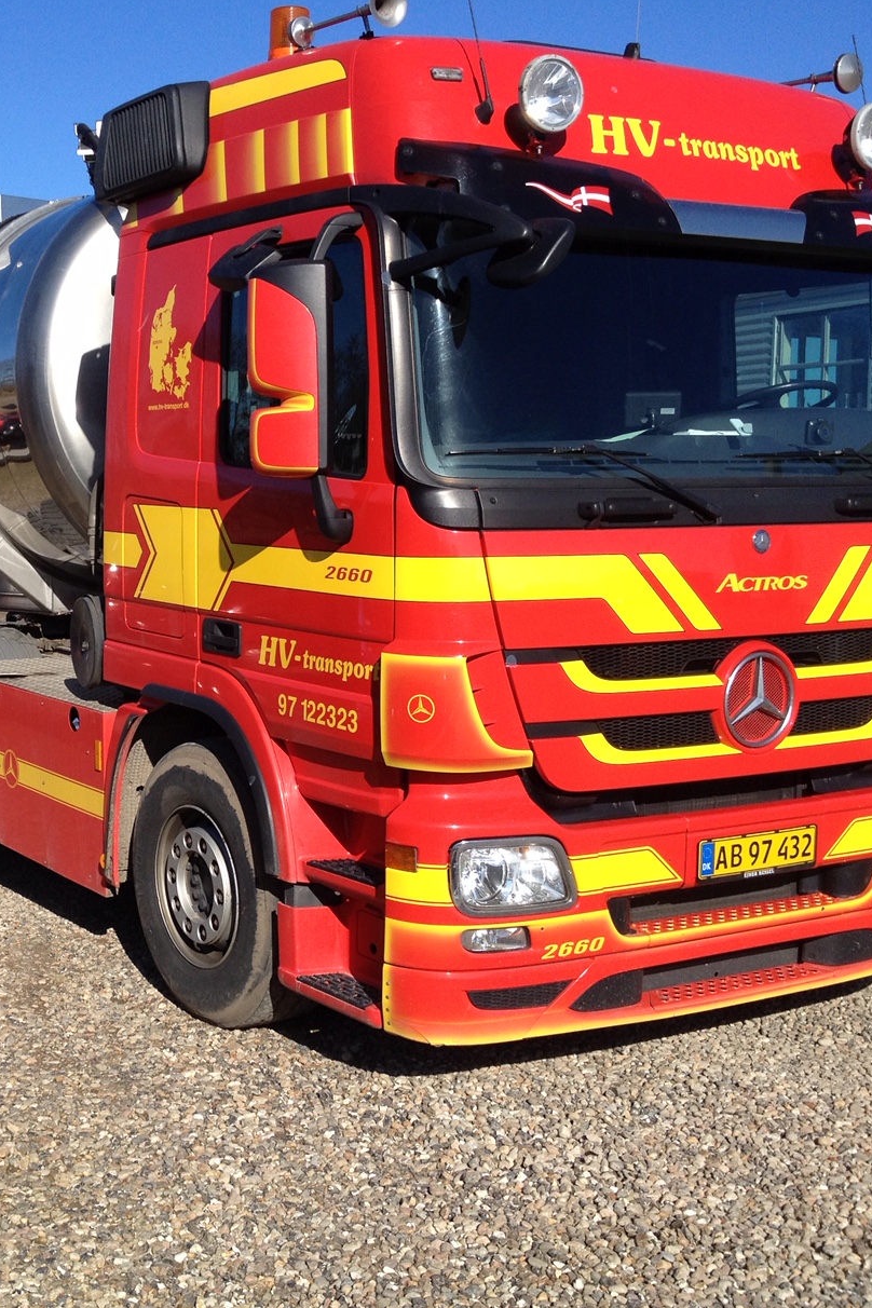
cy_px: 650
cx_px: 151
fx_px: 1780
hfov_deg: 26.9
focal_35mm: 49
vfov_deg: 40.3
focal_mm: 4.28
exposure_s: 1/1623
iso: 50
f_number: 2.4
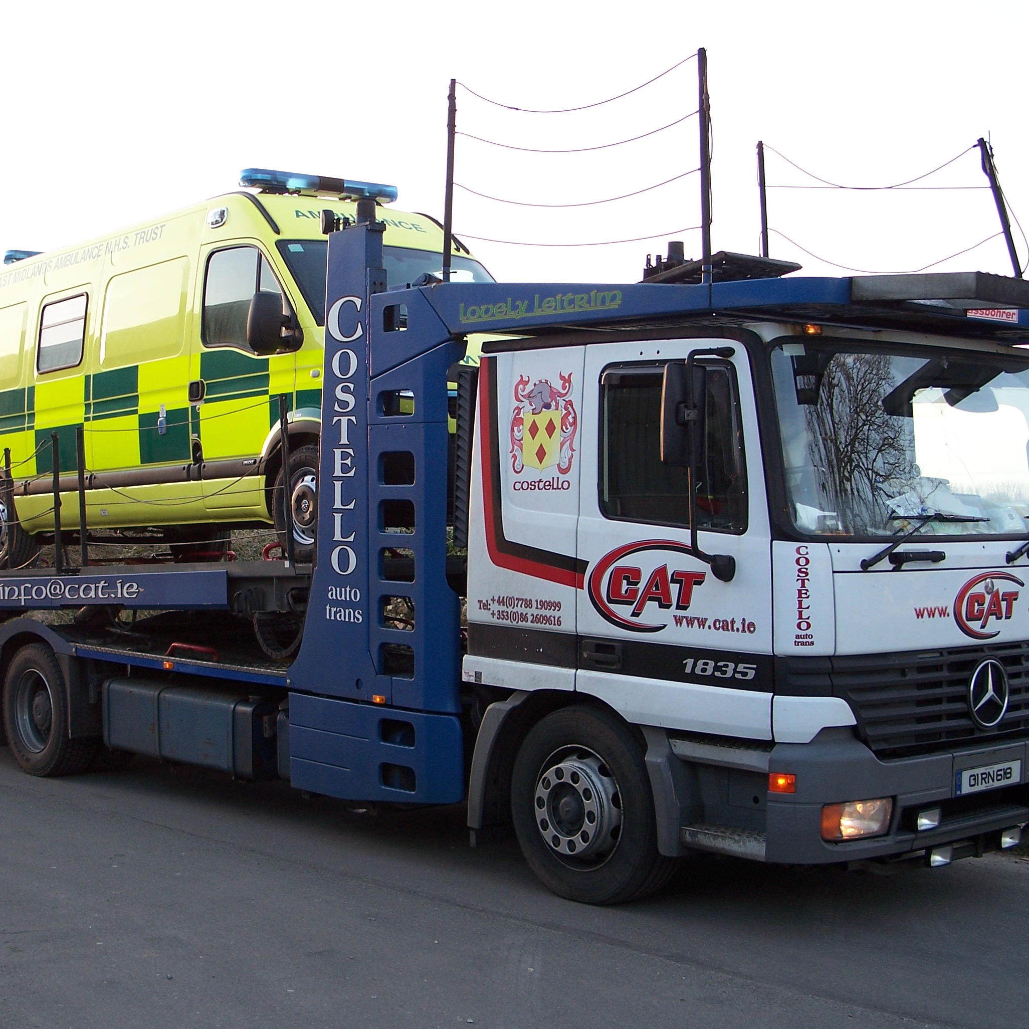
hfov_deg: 32.6
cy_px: 548
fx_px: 1749
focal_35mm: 52
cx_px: 357
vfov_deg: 32.8
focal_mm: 7.8
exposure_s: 1/60
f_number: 2.8
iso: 64
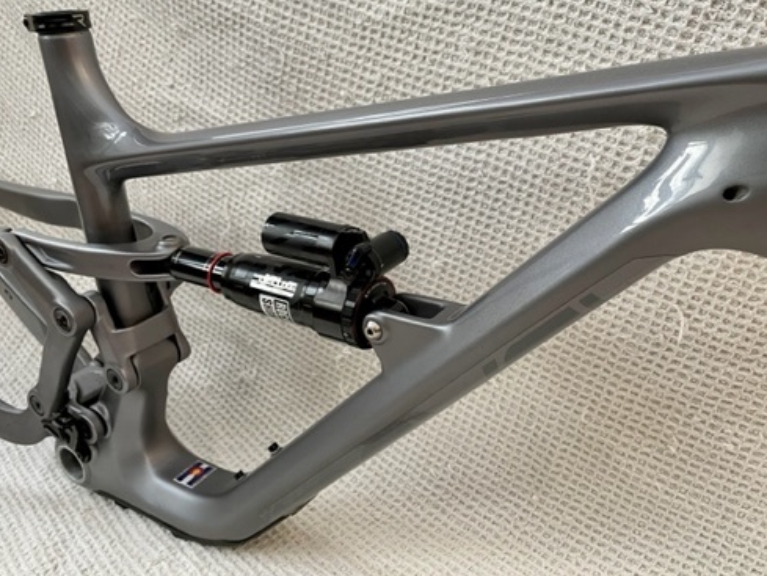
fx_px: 754
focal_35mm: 34
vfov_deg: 41.6
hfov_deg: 53.3
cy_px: 224
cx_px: 483
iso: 125
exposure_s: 1/60
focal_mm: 4.2
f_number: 1.6
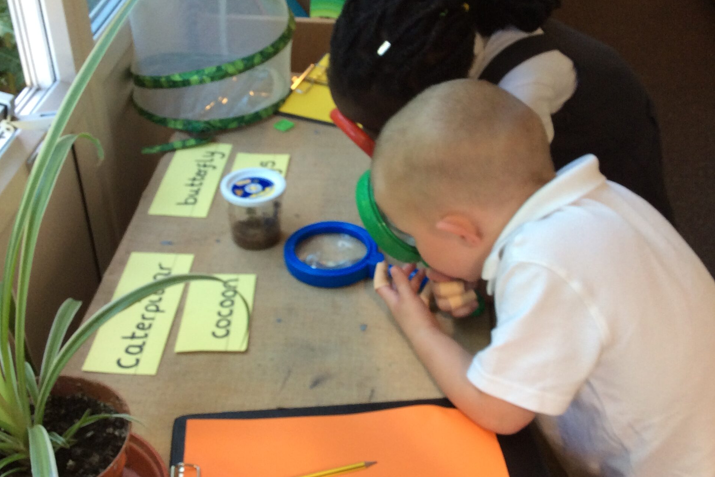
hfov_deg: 43.6
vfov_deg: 29.9
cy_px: 248
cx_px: 354
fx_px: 894
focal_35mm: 45
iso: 50
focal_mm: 3.3
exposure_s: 1/25
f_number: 2.4
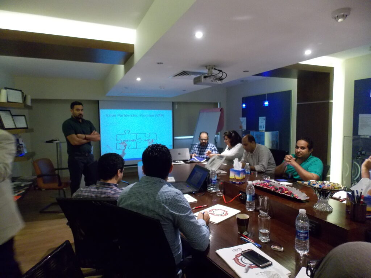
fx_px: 247
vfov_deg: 58.9
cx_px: 186
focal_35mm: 23
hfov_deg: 73.9
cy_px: 139
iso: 400
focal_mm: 4
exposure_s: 1/15
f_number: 3.1
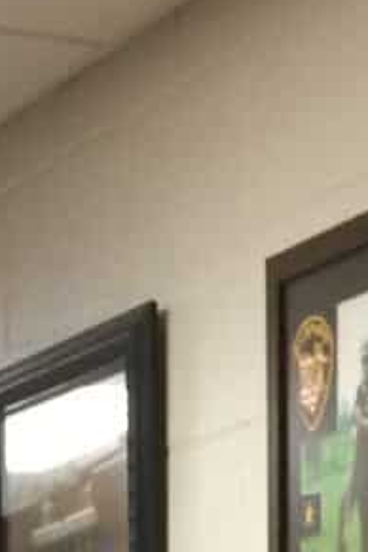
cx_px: 569
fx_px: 3250
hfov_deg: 6.4
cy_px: 1311
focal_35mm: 212
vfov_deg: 8.8
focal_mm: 4.15
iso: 160
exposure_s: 1/30
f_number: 2.2
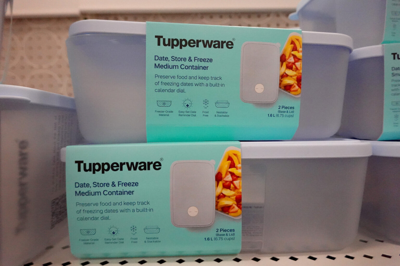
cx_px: 200
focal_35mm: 24
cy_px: 133
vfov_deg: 53.1
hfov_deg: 73.7
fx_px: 267
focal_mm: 9
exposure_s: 1/640
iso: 2500
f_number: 2.8
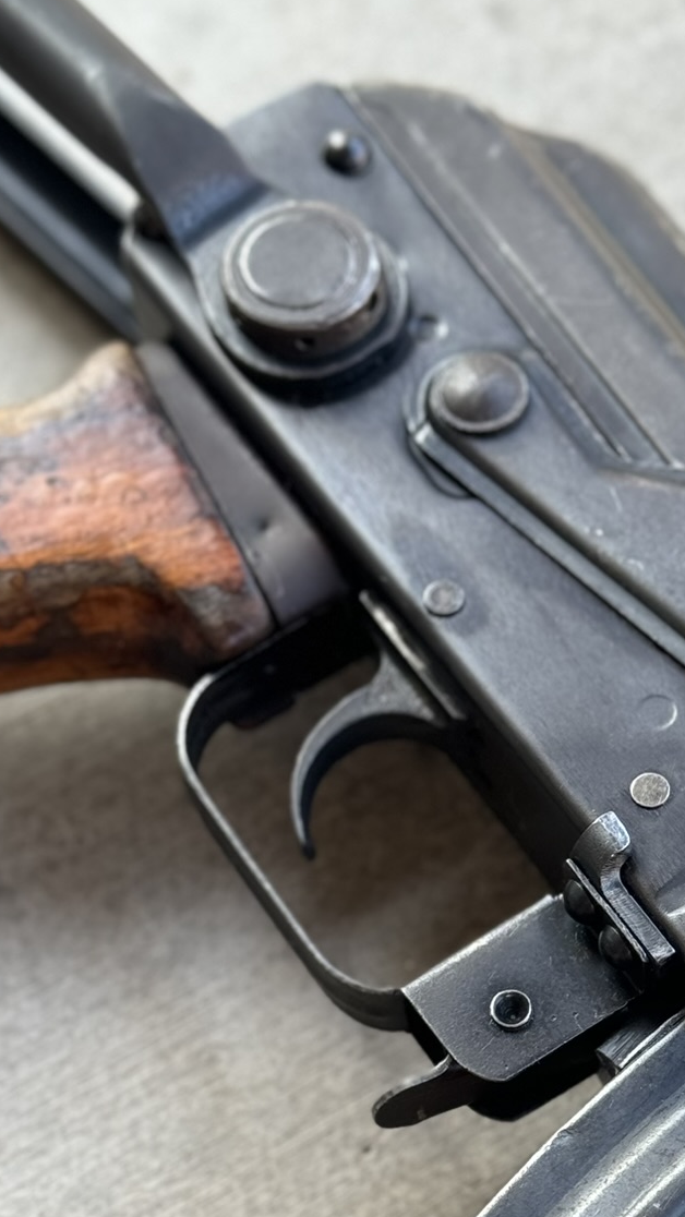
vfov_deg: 21.9
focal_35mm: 96
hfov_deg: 12.3
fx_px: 3099
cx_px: 806
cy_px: 1013
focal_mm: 6.76
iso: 80
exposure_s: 1/164
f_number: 1.78
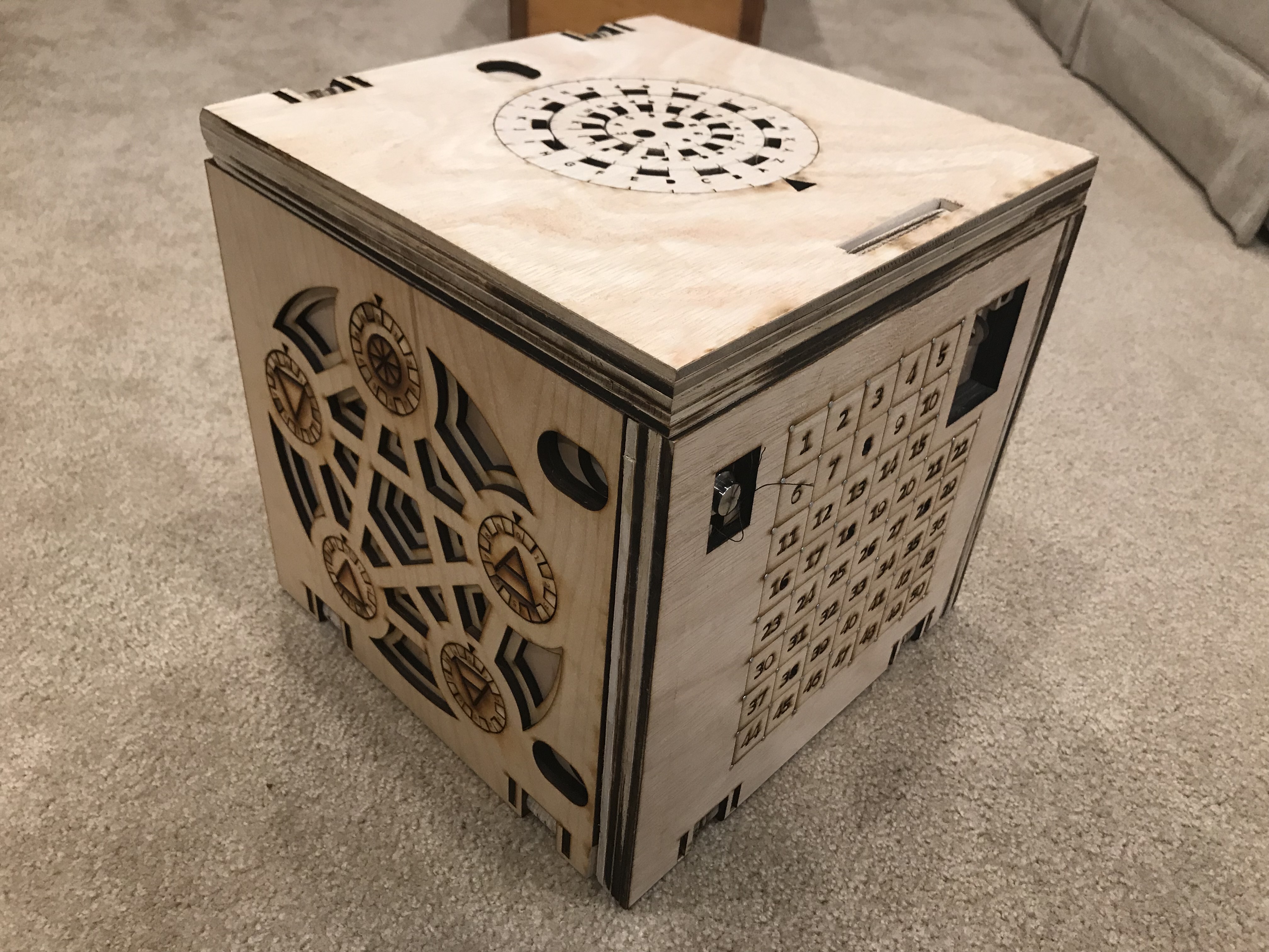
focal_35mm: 28
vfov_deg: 49.7
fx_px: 1026
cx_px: 634
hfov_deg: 63.4
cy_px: 476
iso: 40
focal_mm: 3.99
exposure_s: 1/20
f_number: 1.8
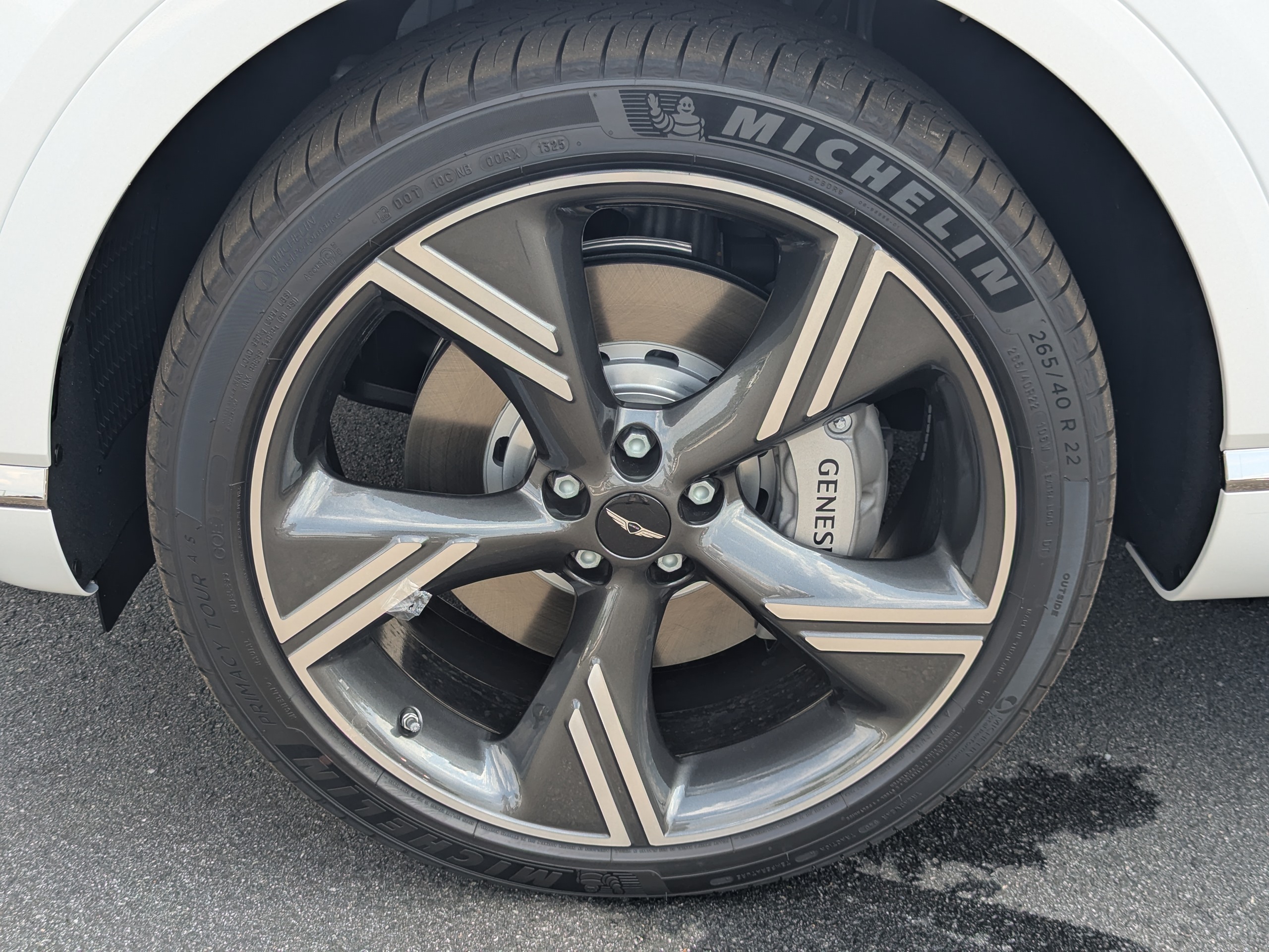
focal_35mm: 48
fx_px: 1760
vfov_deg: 30.3
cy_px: 476
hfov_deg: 39.7
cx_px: 634
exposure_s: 1/691
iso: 53
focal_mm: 6.81
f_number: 1.85
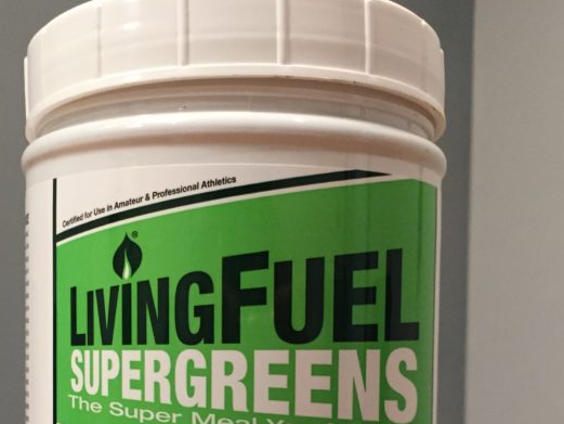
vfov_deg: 24.8
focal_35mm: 57
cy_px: 388
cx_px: 218
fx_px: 929
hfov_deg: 33.6
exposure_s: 1/30
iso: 200
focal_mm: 4.15
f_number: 2.2
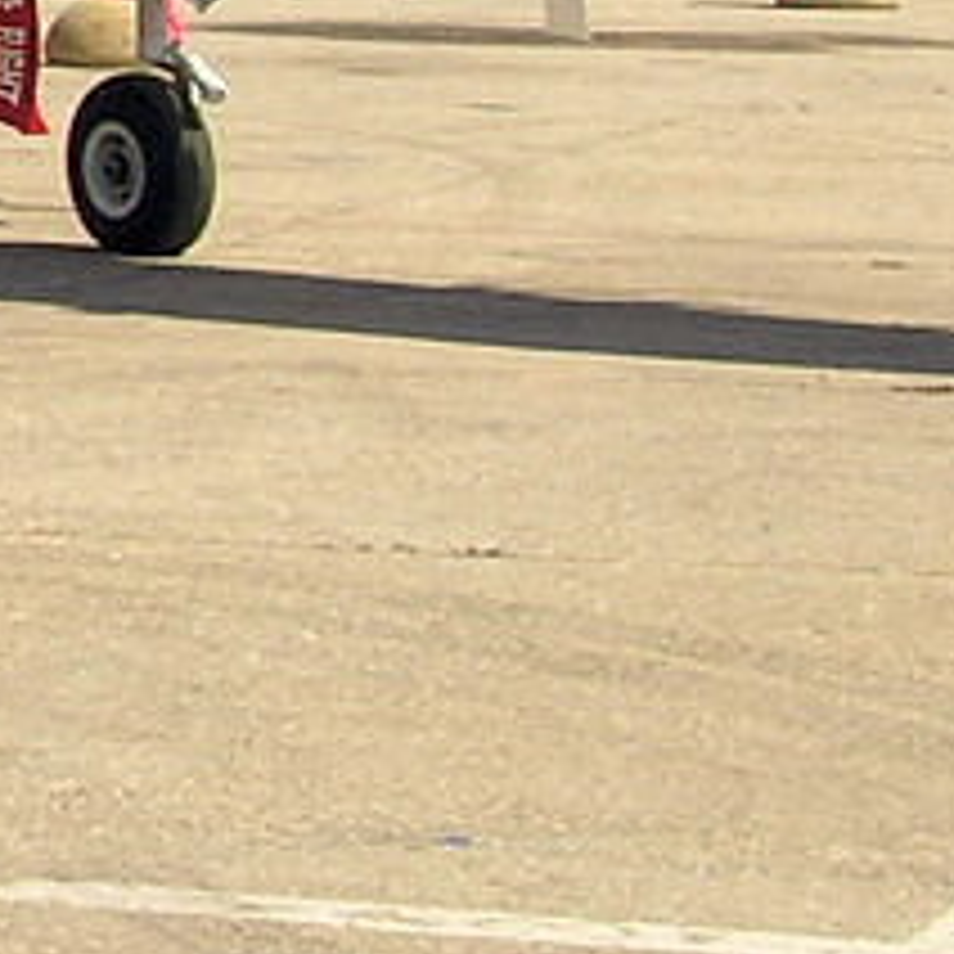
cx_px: -2038
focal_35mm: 227
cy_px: -518
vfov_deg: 7.6
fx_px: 7078
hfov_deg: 6.9
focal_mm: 8.7
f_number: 6.6
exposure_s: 1/256
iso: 50
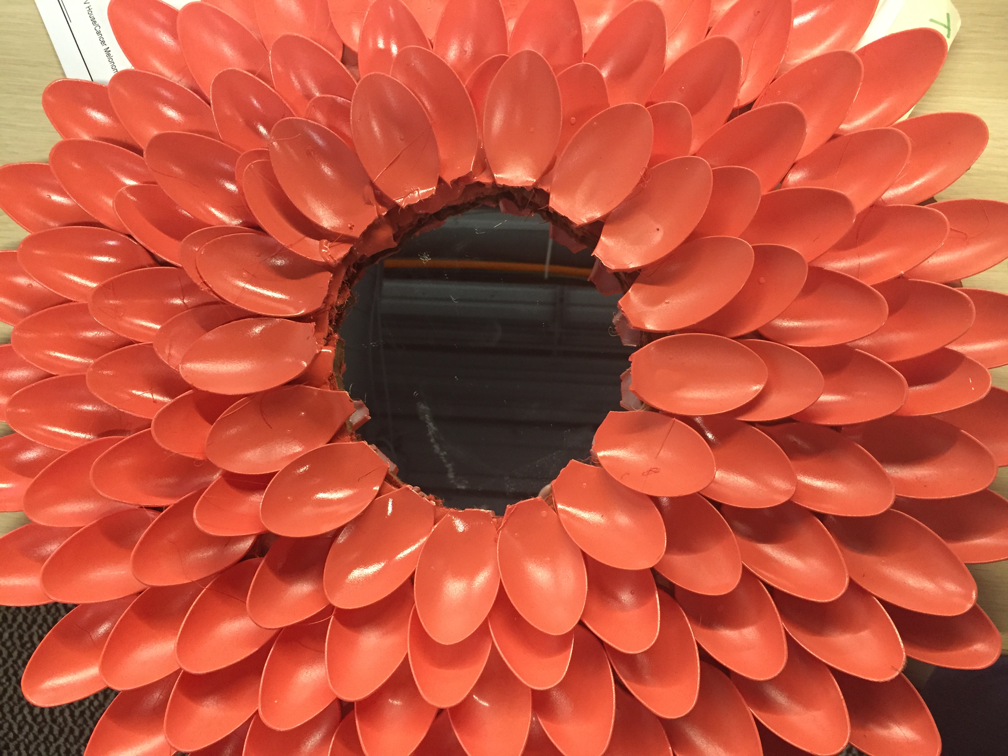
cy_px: 378
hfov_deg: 61.7
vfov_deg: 48.2
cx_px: 504
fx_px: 844
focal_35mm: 29
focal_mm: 4.15
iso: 200
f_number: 2.2
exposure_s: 1/30
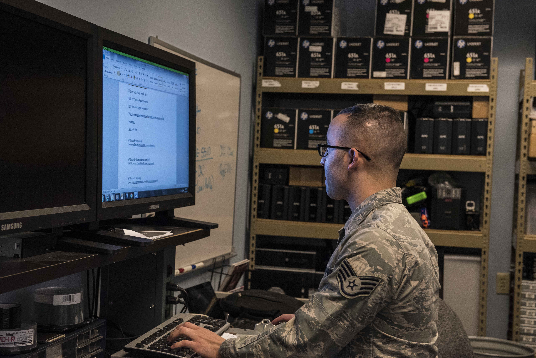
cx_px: 268
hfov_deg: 34.5
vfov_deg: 23.4
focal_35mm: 58
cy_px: 179
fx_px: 864
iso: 3200
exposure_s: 1/60
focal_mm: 58
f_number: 5.6
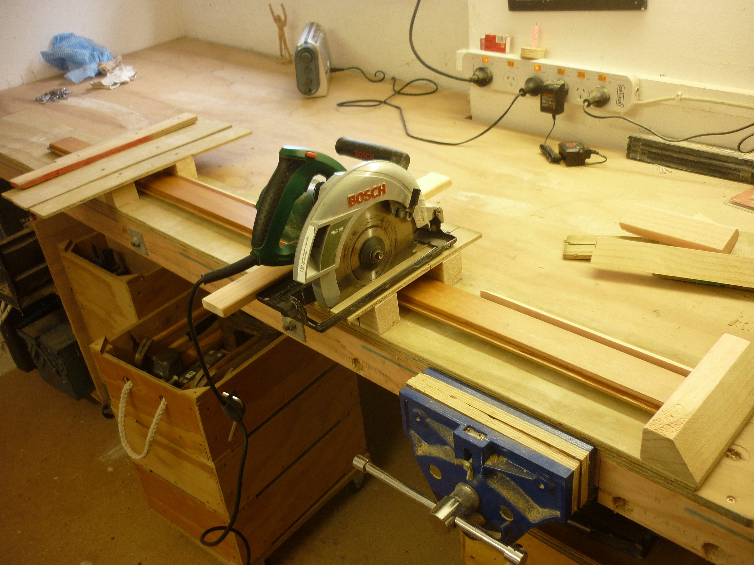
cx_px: 377
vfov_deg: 42.9
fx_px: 719
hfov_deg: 55.4
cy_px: 282
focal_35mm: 33
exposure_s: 1/30
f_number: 2.8
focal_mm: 5.5
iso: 100
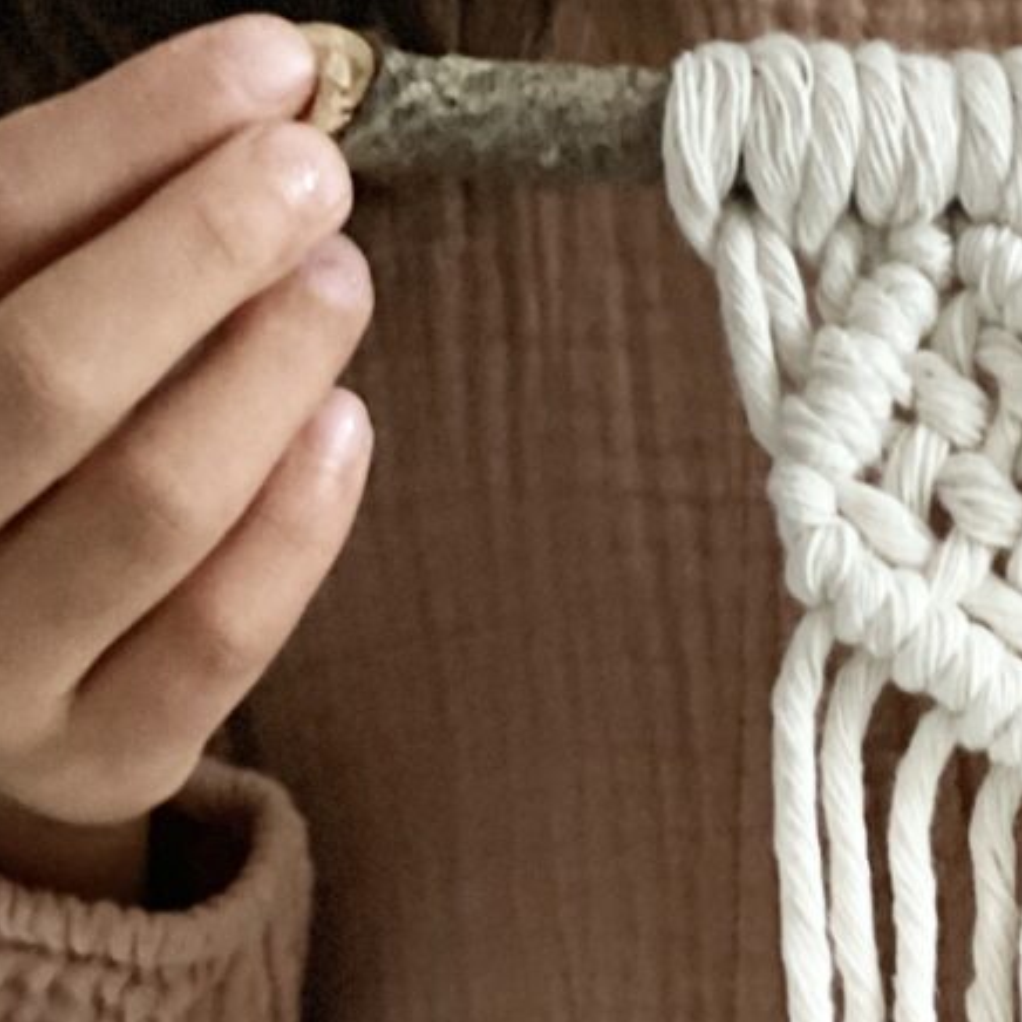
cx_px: 1294
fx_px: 5411
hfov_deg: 10.6
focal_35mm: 162
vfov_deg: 10.5
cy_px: 1404
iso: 500
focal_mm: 6
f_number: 2
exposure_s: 1/21
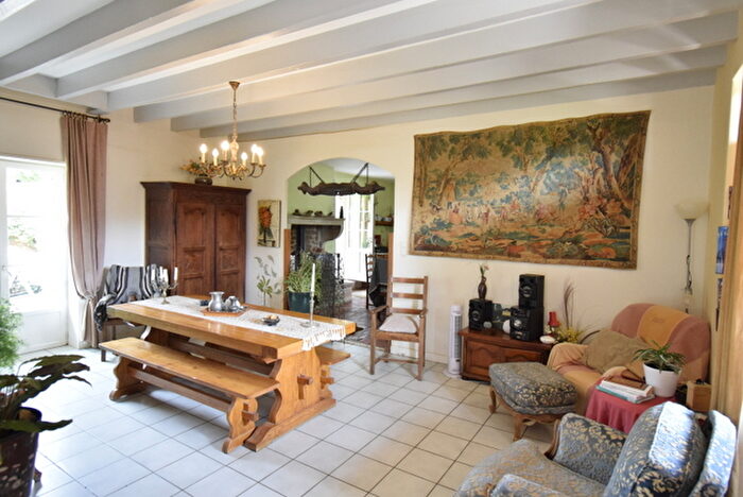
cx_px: 372
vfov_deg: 63.3
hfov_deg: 85.4
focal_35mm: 20
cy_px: 248
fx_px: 403
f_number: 4.8
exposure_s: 1/80
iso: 2500
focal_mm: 13
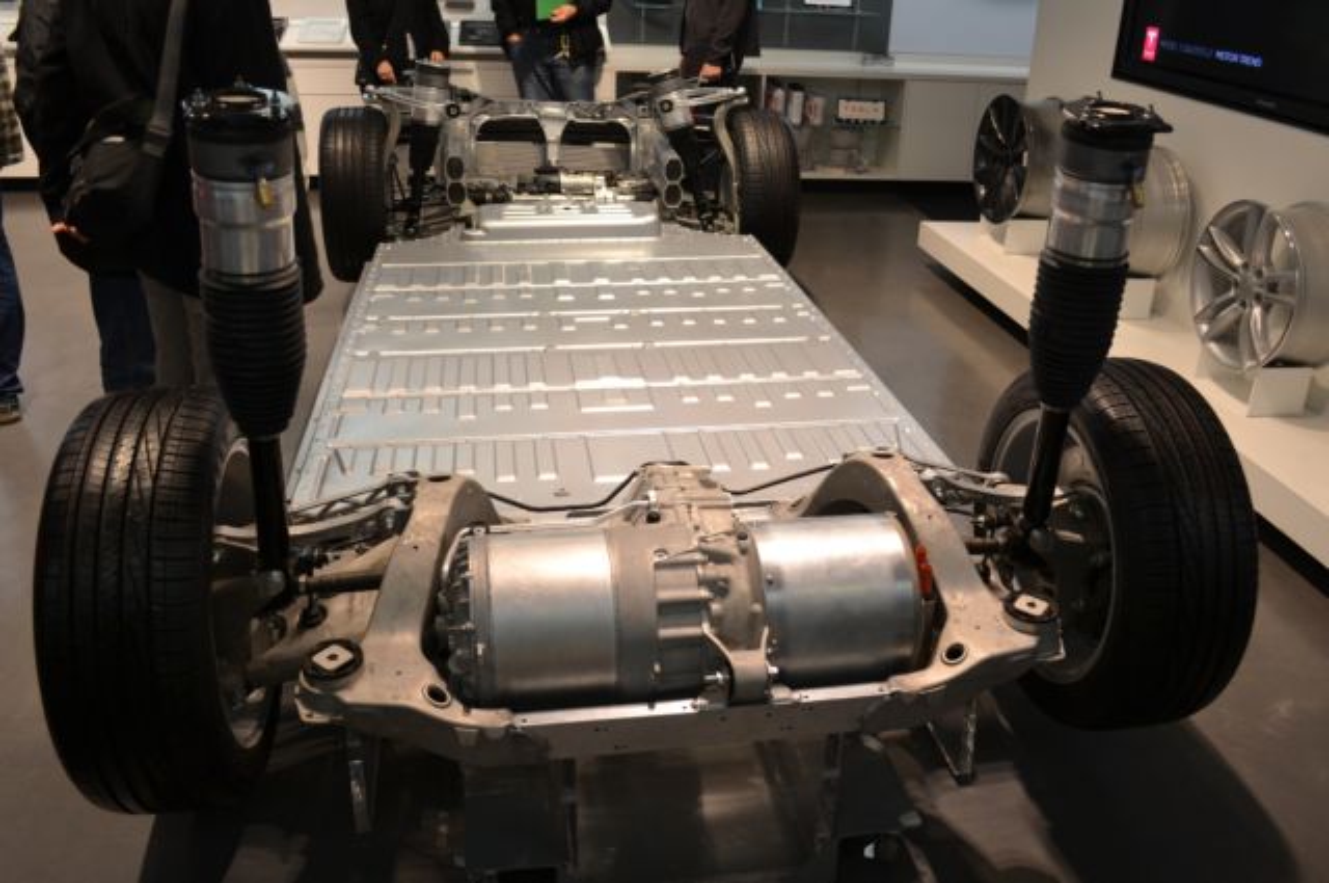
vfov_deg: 47.8
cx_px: 664
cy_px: 442
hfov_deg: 67.4
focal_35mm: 27
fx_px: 995
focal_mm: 18
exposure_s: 1/60
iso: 560
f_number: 3.5
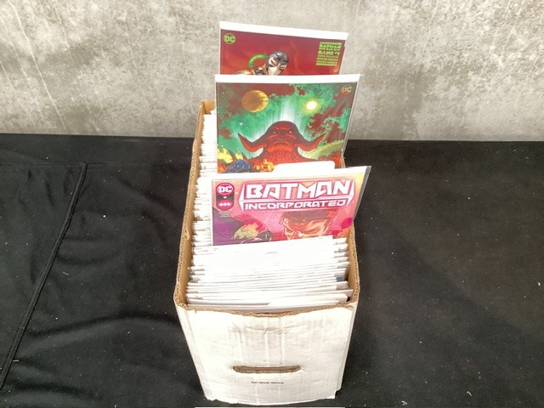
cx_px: 272
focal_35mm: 31
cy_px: 204
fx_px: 487
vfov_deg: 45.4
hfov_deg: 58.4
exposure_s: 1/33
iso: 250
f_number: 2.4
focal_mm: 3.3
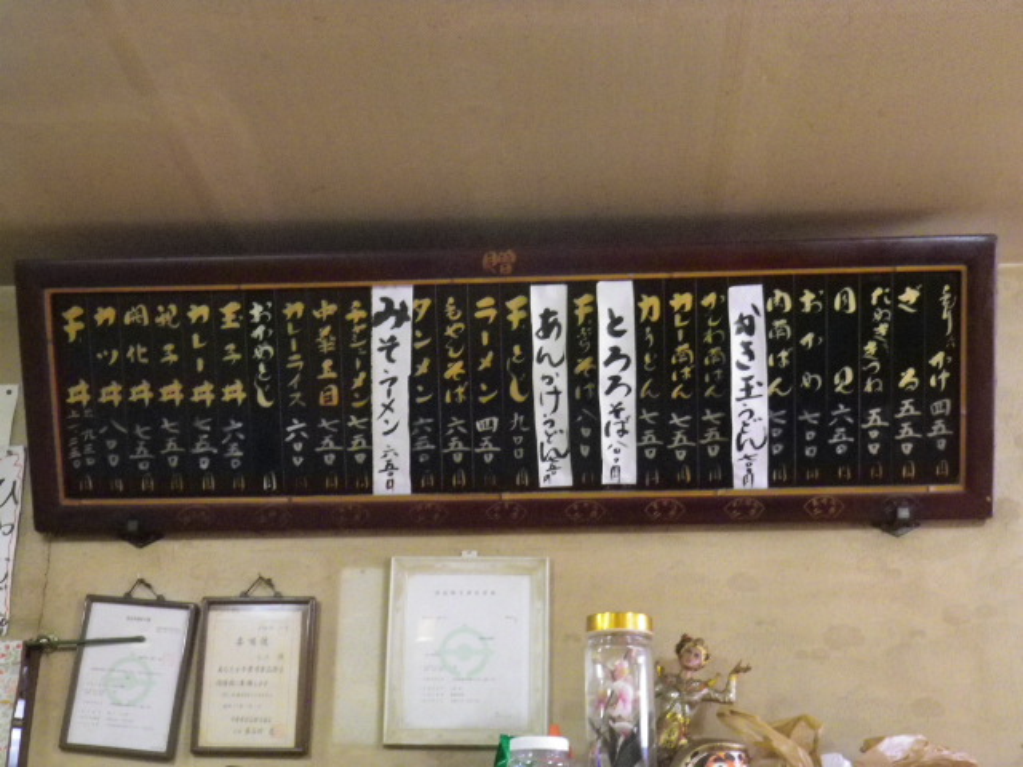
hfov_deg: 38.9
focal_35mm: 49
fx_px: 1448
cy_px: 384
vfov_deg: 29.7
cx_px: 512
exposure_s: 1/13
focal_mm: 8.7
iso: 800
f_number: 4.2
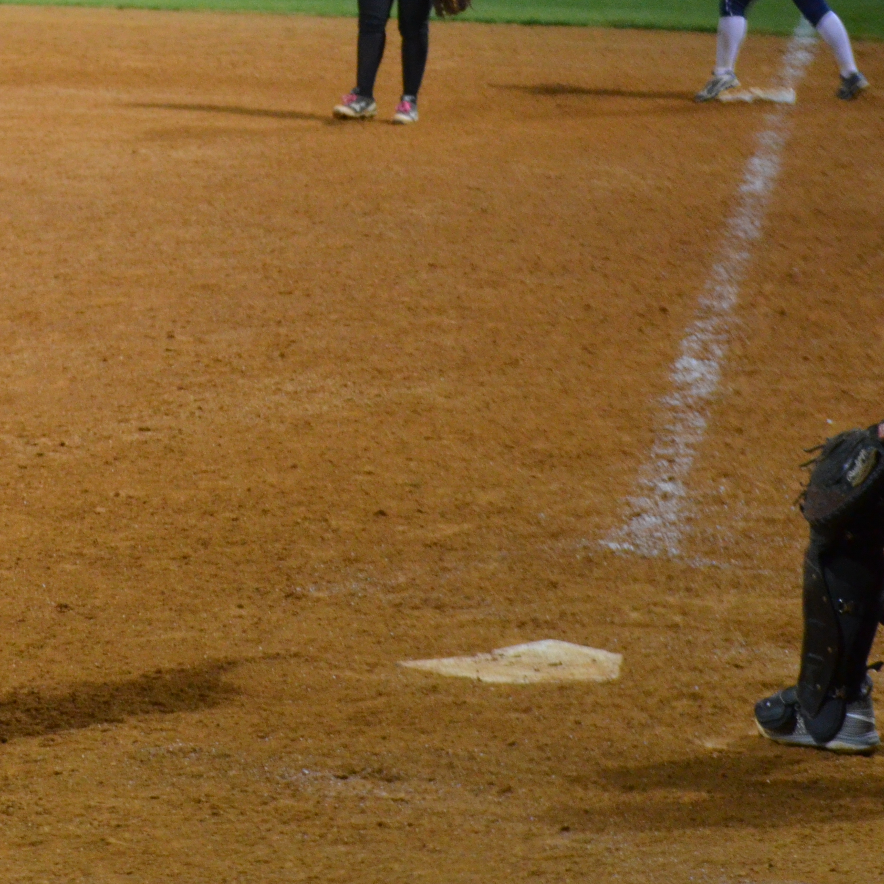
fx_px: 5378
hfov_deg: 9.3
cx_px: -166
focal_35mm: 186
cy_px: 129
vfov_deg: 9.4
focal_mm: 55
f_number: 4
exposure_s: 1/125
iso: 1600
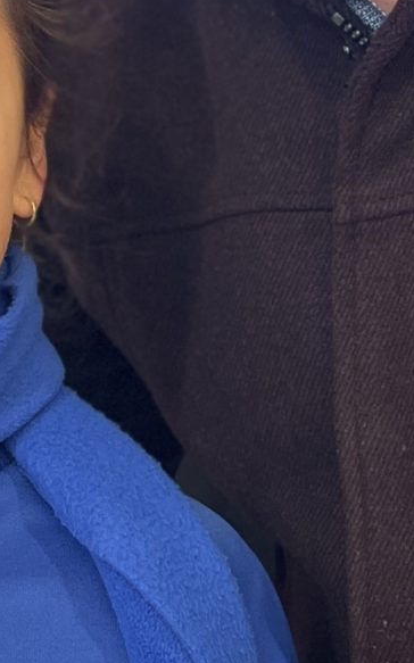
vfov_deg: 17.2
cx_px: 235
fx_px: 2186
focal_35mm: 121
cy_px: 321
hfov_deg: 10.8
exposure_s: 1/60
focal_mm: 5.1
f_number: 1.6
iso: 160
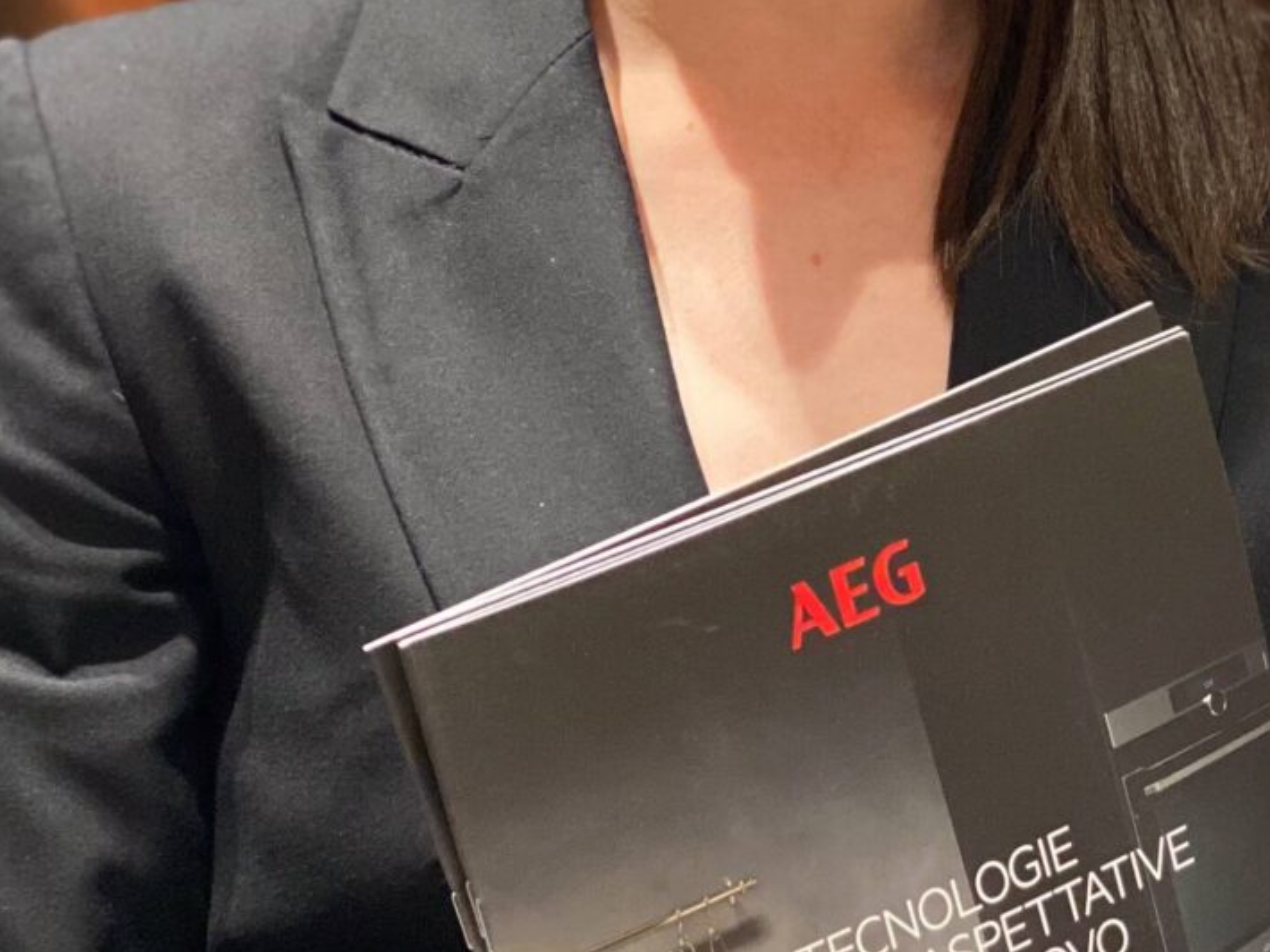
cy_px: 197
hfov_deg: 12.9
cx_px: 1458
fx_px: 5501
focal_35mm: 150
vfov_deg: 9.9
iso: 160
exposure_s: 1/50
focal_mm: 6
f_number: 2
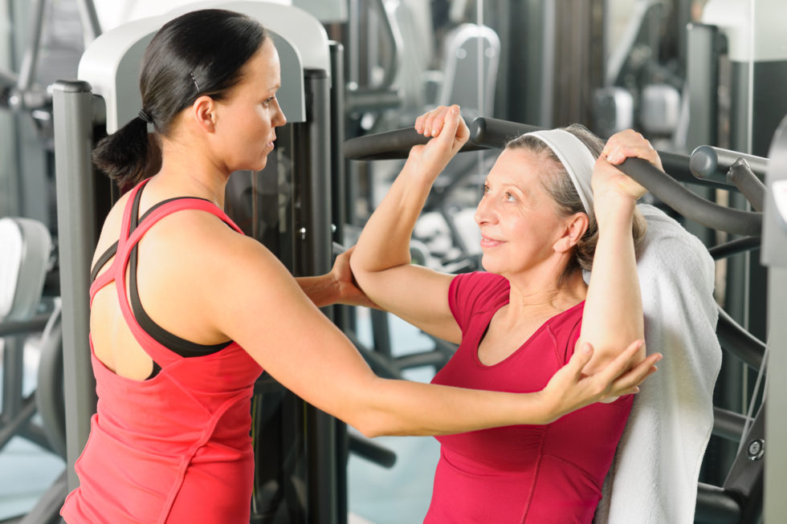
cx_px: 394
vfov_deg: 16.1
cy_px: 262
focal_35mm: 85
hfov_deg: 23.9
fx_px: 1858
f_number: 4
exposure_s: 1/200
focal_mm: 85
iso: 100
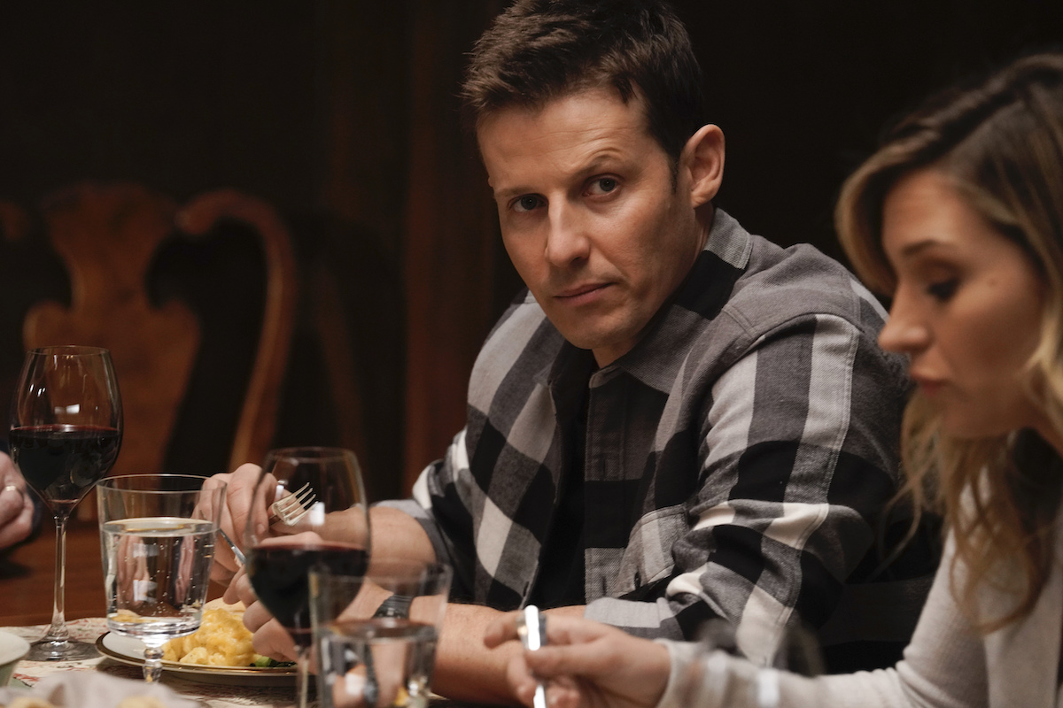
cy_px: 354
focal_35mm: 182
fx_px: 5374
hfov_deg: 11.3
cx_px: 532
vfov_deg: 7.5
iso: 5000
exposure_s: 1/160
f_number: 5
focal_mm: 182
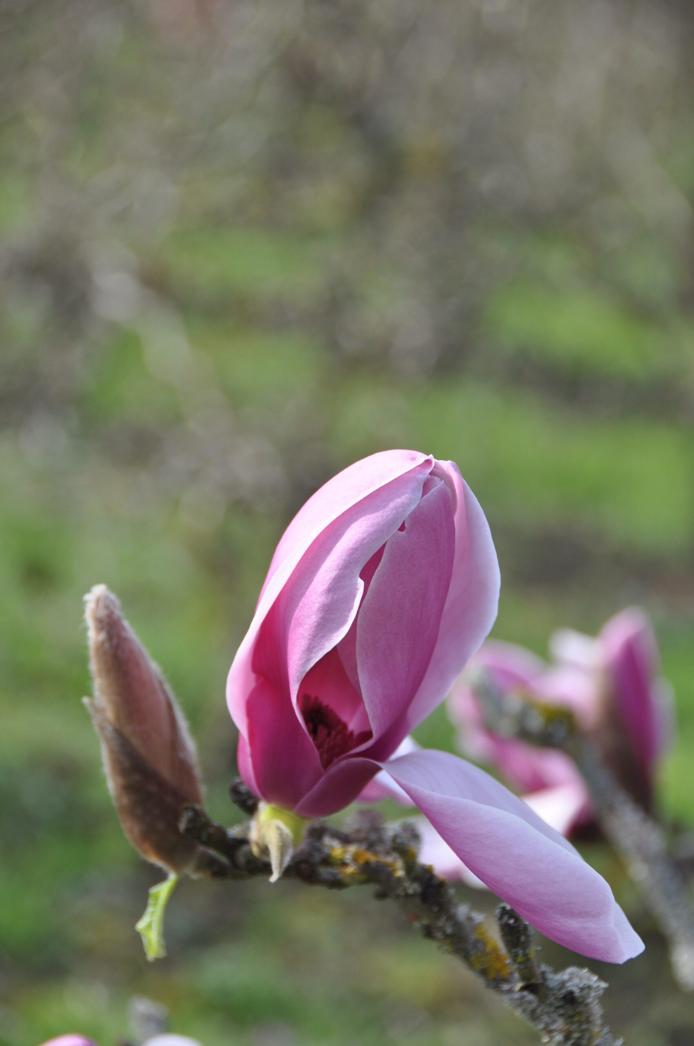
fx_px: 3914
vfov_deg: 15.2
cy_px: 523
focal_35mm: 135
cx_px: 347
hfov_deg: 10.1
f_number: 5.6
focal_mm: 90
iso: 250
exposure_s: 1/500
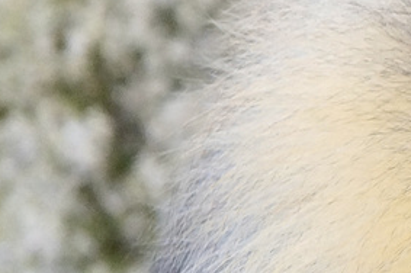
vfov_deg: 0.9
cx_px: 900
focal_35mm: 1550
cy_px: 302
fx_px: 17675
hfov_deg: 1.3
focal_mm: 180
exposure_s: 1/320
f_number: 4
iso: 1250
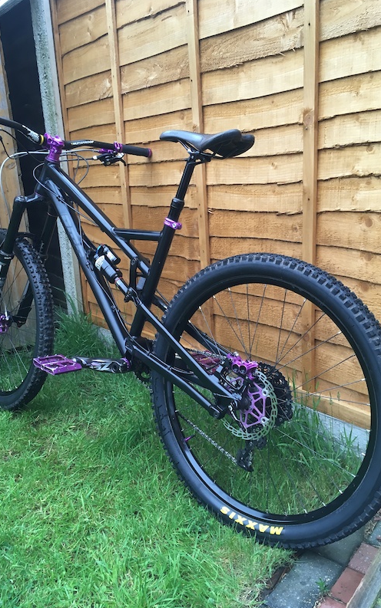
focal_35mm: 31
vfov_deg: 61.2
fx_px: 515
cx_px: 184
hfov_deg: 40.6
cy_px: 304
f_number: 2.2
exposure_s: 1/33
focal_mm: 4.15
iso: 40
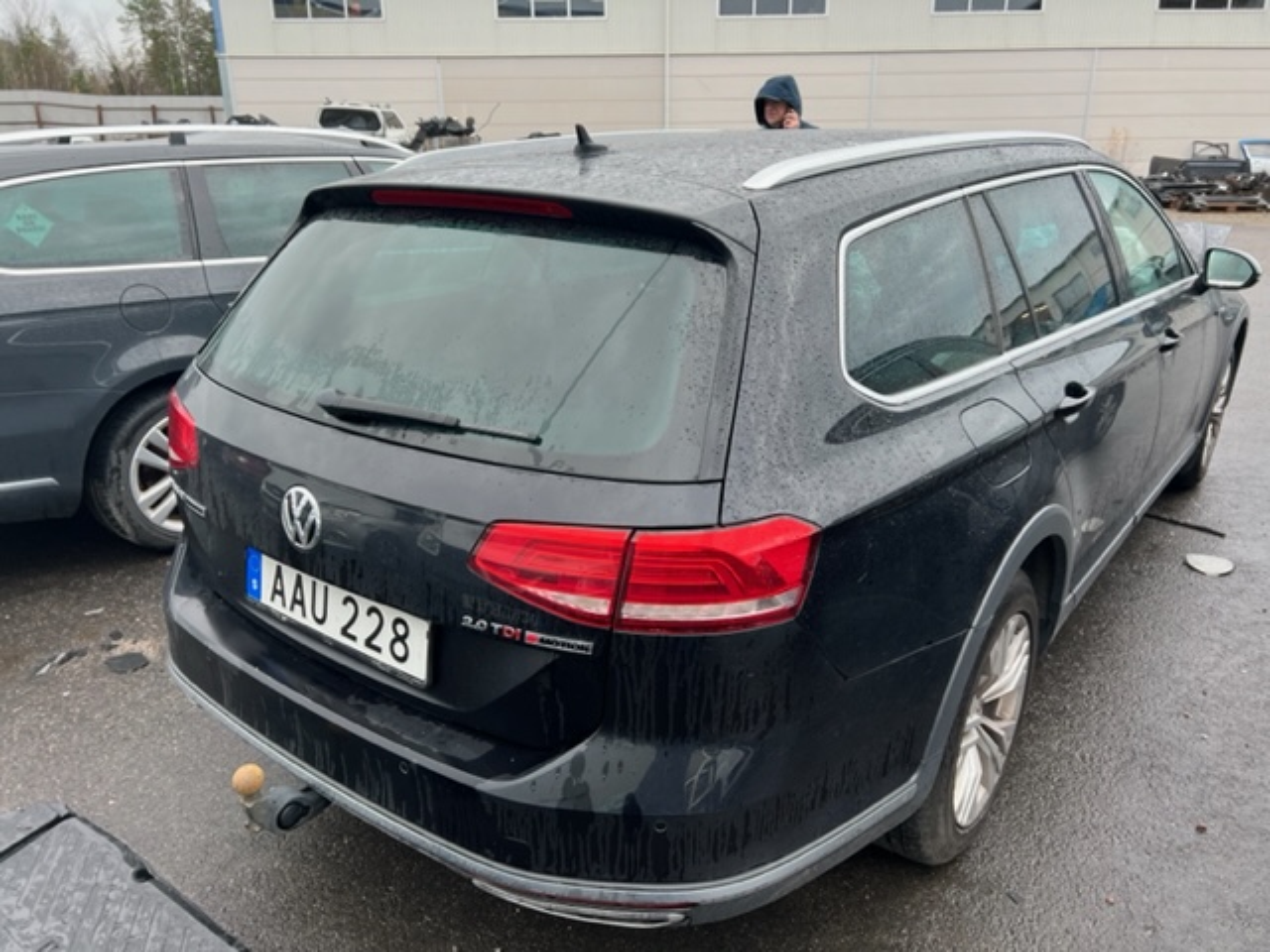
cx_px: 635
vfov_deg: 53.1
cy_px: 476
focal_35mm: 26
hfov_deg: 67.3
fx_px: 954
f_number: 1.5
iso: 40
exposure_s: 1/121
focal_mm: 5.7
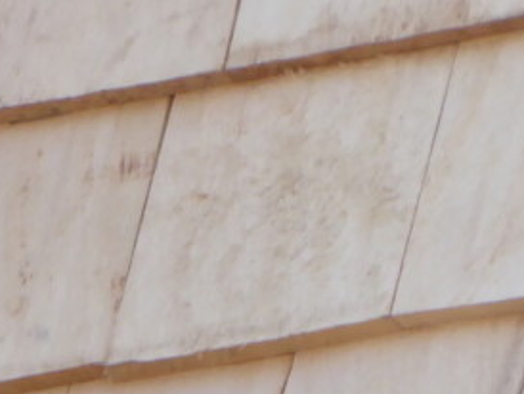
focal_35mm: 1867
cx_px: -426
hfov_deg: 1.1
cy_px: 689
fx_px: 28287
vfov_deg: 0.8
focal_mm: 89.6
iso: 250
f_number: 8
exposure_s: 1/100
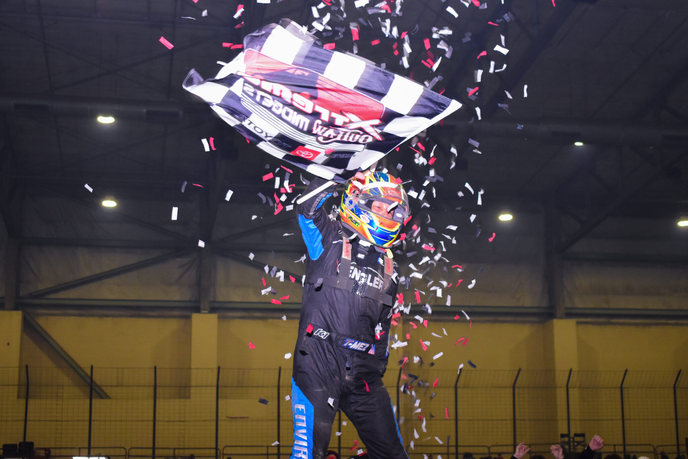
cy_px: 230
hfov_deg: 35.1
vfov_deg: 23.8
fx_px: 1089
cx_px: 344
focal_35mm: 57
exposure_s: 1/200
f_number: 4.8
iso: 1600
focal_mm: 38
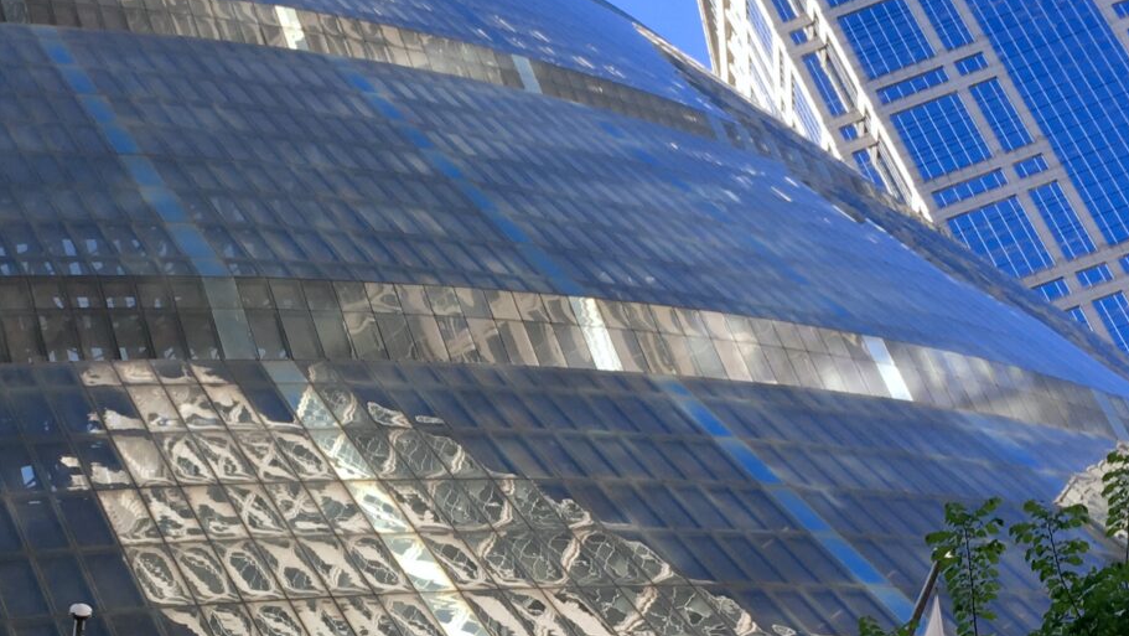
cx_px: 275
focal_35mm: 71
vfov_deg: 16.8
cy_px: 539
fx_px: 2126
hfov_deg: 29.3
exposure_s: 1/361
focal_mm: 4.15
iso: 25
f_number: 2.2
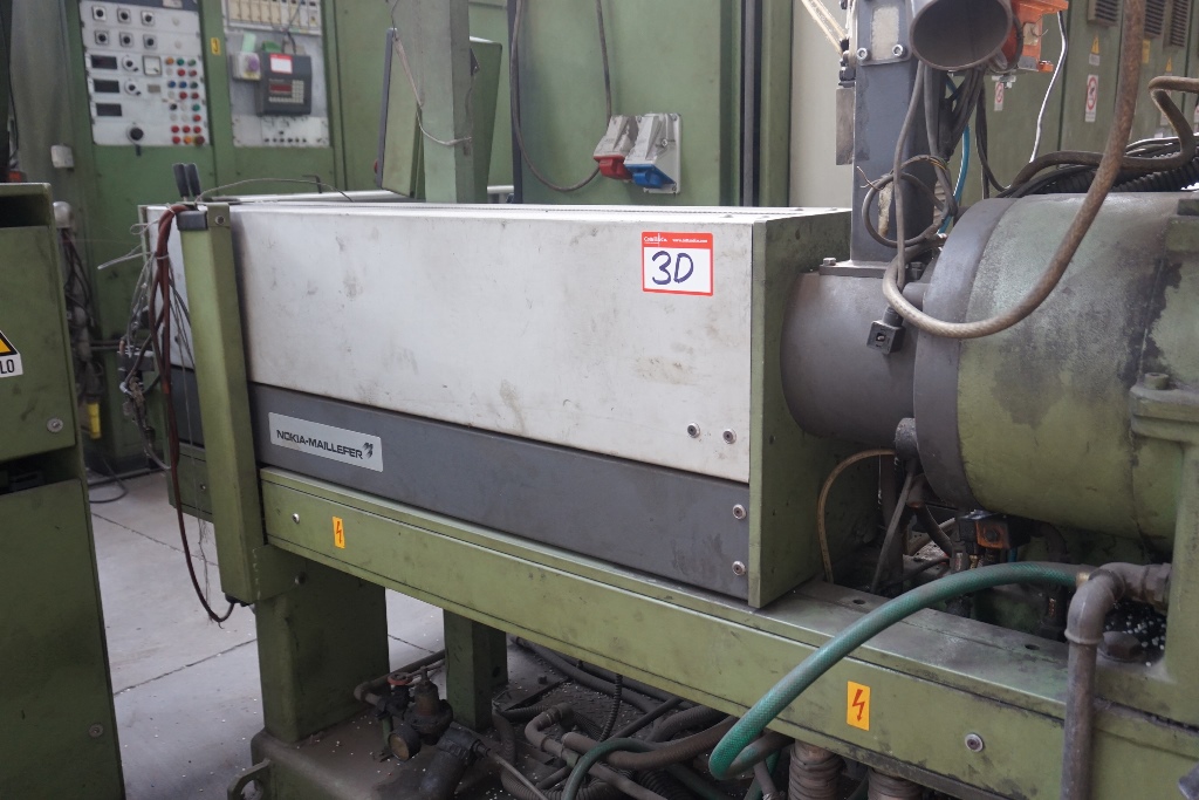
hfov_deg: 59.5
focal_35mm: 32
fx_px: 1049
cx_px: 600
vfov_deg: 41.7
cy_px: 400
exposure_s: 1/160
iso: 1000
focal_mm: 21
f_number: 4
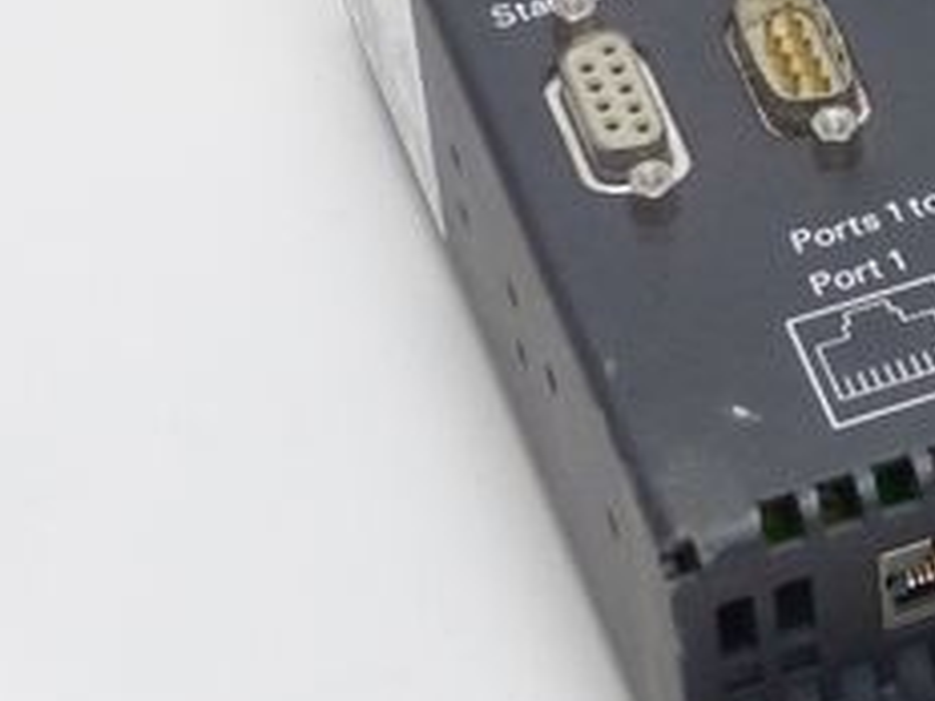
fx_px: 6429
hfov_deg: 8.1
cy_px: 97
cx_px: 1540
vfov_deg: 6.2
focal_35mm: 238
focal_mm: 12.5
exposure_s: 1/60
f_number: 3.5
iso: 320
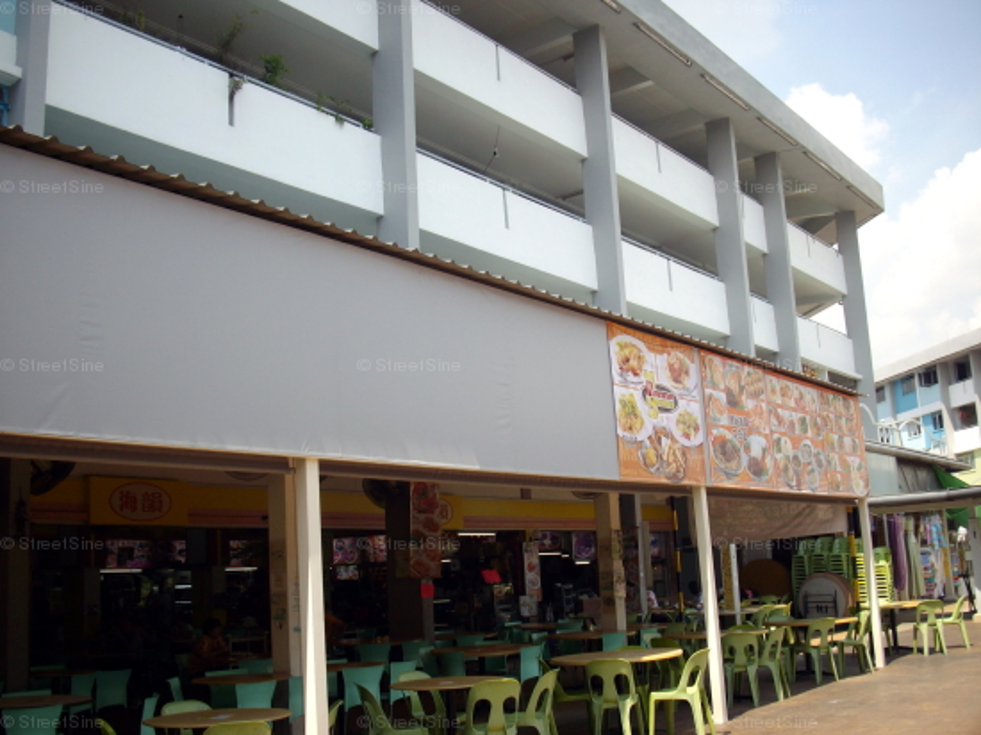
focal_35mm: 37
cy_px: 368
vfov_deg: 38.6
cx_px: 490
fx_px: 1048
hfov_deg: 50.2
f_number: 5.6
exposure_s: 1/160
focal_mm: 6.2
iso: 80
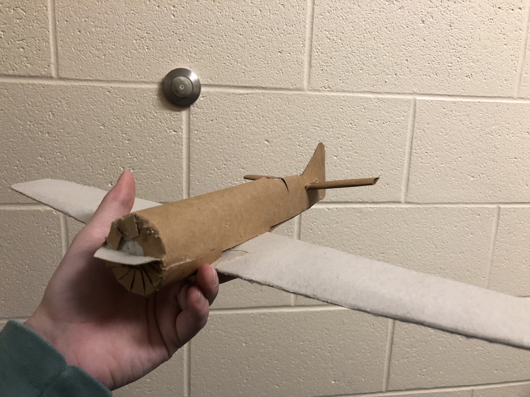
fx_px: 429
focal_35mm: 28
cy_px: 198
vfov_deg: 49.7
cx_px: 265
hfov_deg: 63.4
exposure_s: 1/15
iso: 80
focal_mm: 3.99
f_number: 1.8
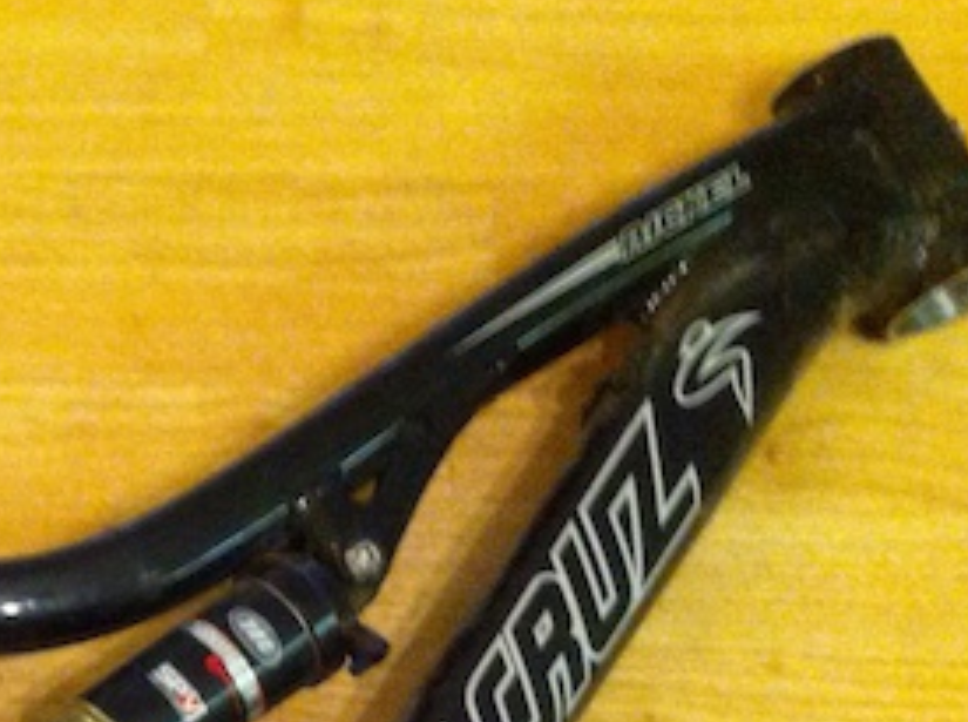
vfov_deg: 14.0
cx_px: -303
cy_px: 870
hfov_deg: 18.0
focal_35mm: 102
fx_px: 2846
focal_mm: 3.85
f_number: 2.8
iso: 500
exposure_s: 1/17
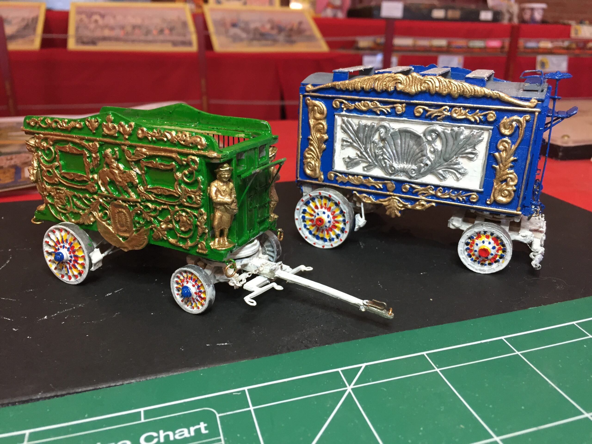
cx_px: 296
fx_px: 496
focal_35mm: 29
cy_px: 222
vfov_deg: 48.2
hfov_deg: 61.7
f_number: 2.2
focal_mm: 4.15
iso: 80
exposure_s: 1/30
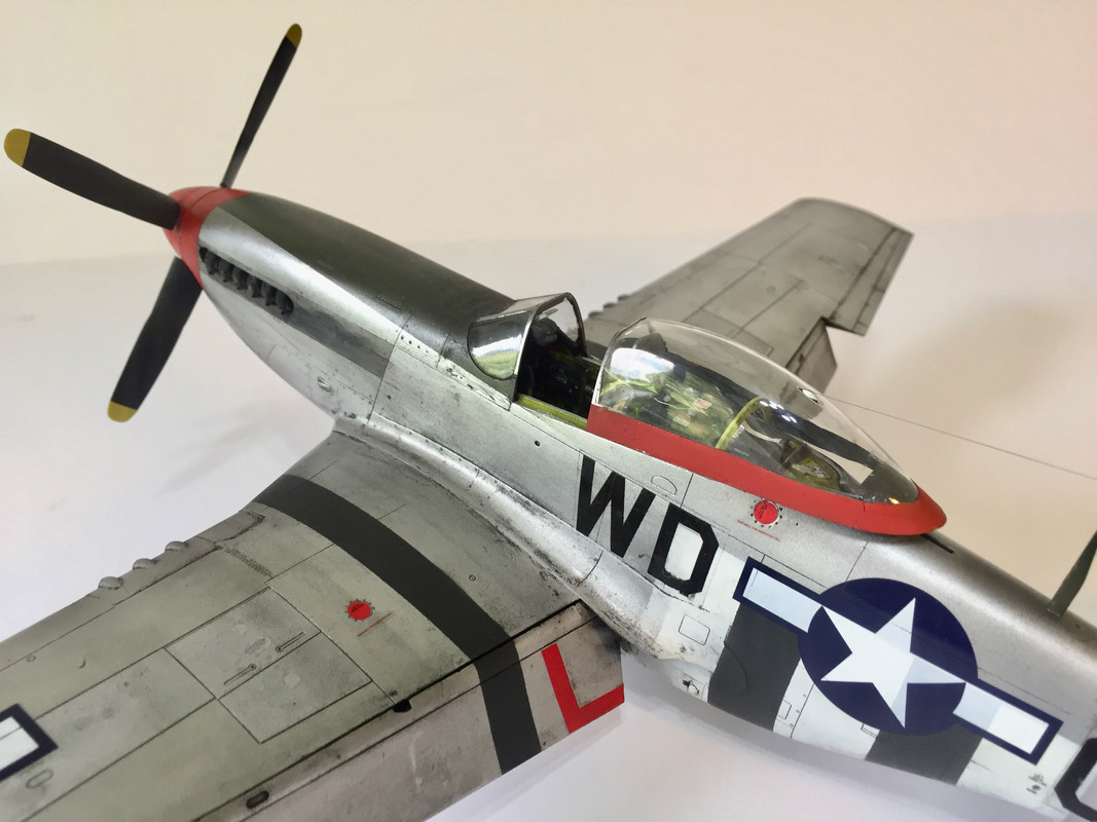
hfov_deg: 61.7
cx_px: 548
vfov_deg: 48.2
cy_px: 411
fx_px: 919
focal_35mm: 29
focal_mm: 4.15
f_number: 2.2
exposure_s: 1/33
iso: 32
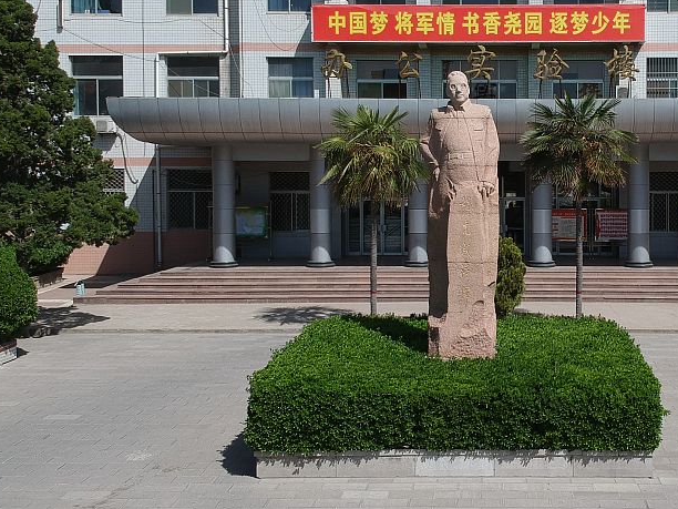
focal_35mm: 49
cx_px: 472
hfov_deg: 38.3
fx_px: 960
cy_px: 186
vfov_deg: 29.5
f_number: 2.6
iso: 101
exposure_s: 1/1600
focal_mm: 4.49
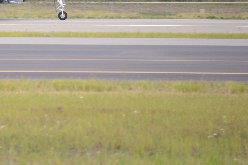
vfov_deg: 2.0
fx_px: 4637
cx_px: 23
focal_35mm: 673
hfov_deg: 3.1
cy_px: -16
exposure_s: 1/640
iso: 800
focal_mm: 300
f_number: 5.6
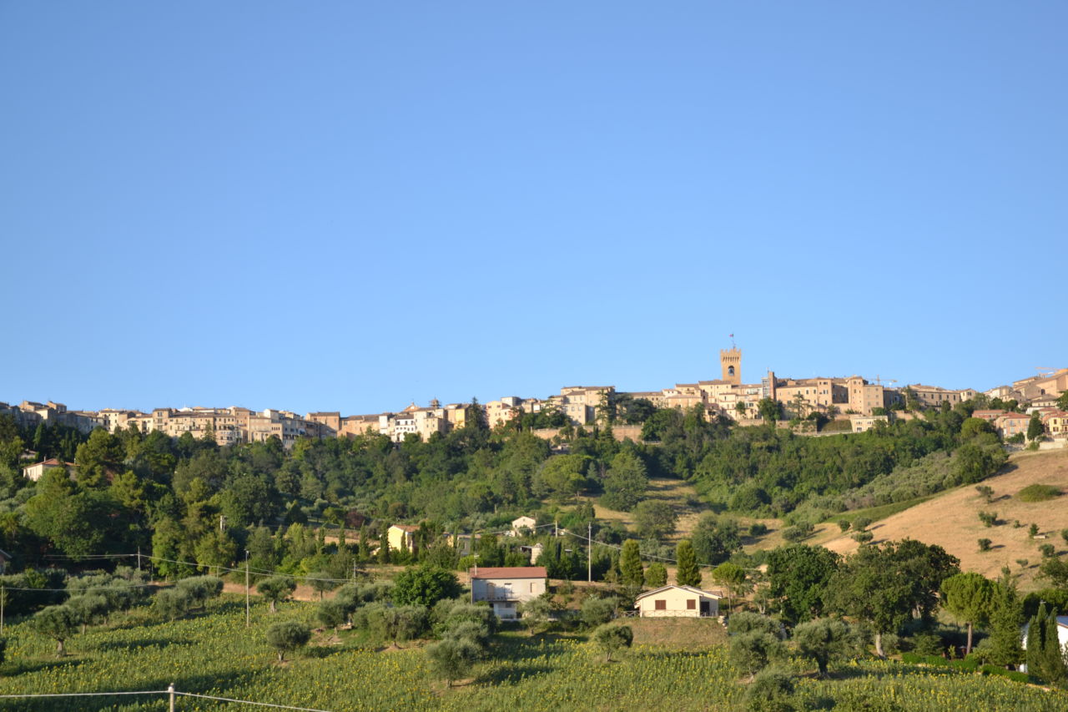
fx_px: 2002
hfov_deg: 29.9
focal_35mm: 68
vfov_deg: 20.2
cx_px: 534
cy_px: 356
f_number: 5.6
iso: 100
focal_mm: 45
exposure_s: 1/250
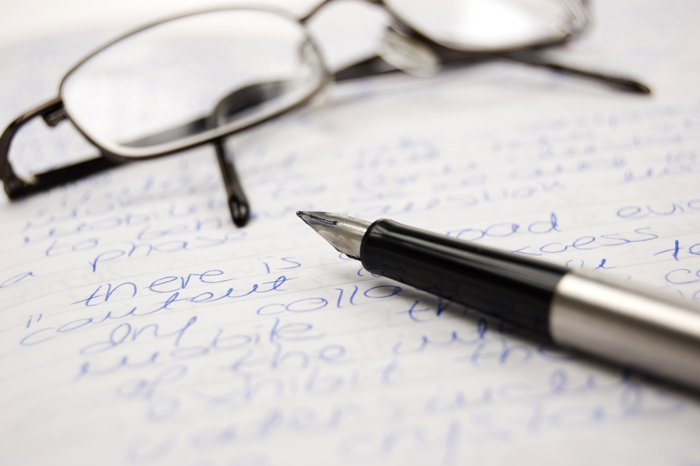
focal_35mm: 82
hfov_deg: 24.6
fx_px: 1603
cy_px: 233
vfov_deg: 16.5
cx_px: 350
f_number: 5.6
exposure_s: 1/100
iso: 200
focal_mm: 55
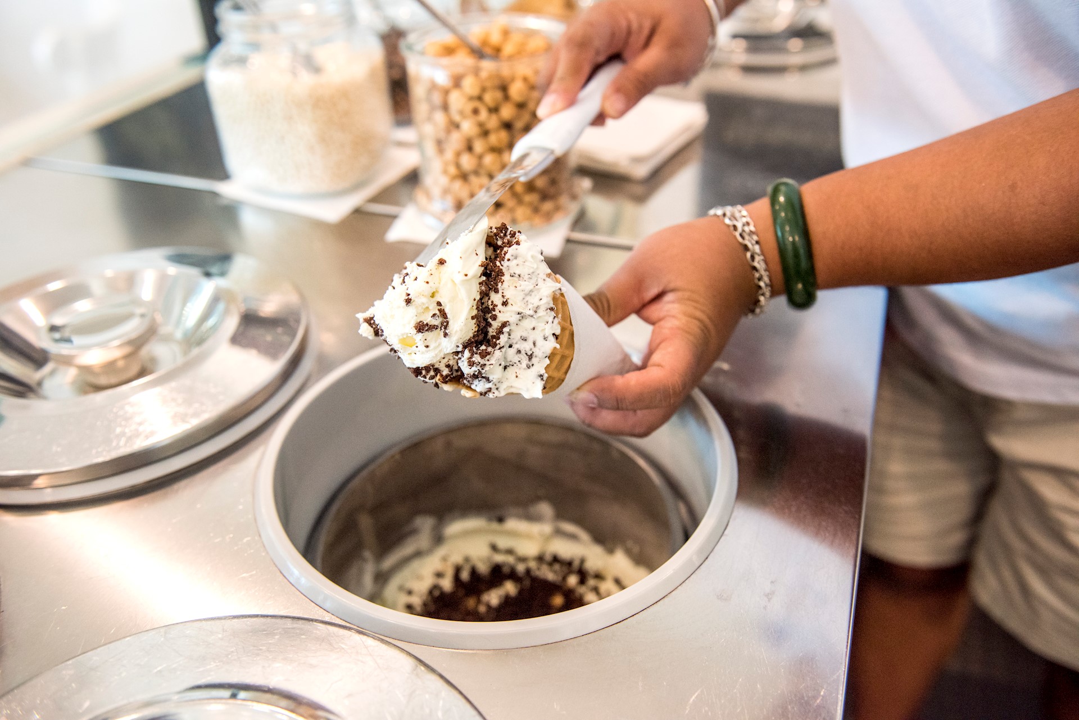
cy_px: 360
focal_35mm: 31
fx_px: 929
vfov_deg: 42.3
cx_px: 540
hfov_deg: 60.3
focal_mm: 31
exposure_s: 1/125
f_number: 3.5
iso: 1600
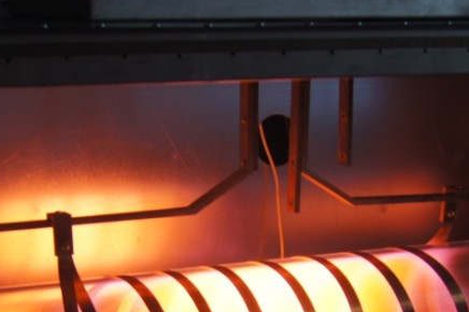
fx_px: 1289
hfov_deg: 20.6
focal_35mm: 99
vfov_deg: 13.3
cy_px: 407
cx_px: 258
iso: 200
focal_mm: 24
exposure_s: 1/40
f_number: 4
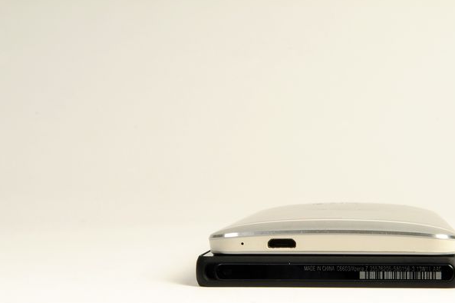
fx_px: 1149
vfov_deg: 15.0
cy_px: 212
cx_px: 295
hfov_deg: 22.3
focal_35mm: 91
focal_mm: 40
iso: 200
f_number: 20
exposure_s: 1/100
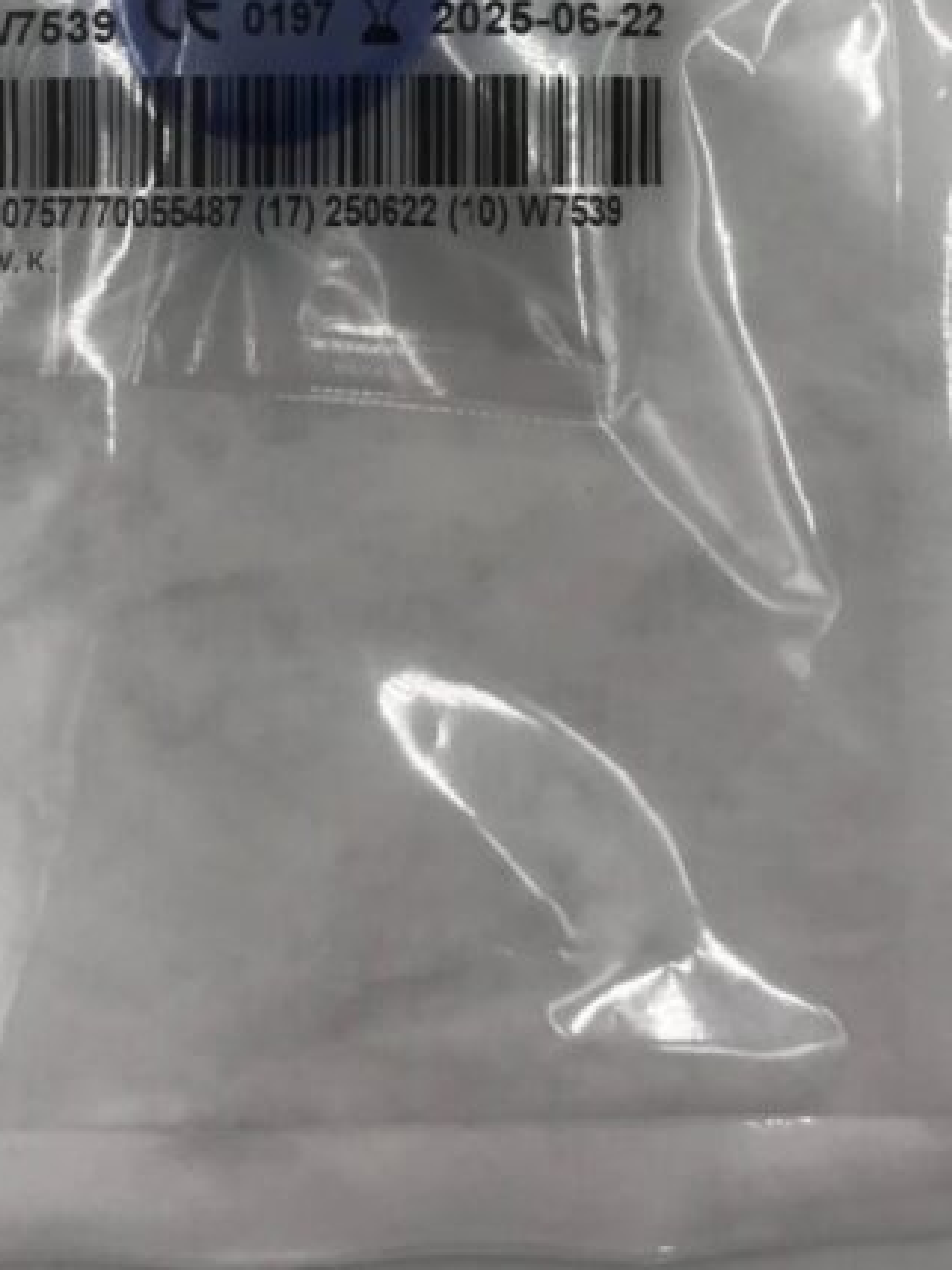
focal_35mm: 67
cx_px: 311
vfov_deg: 27.5
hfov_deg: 21.8
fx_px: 2457
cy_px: 36
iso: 20
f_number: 1.8
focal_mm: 3.99
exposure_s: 1/243
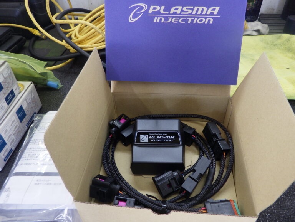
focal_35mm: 28
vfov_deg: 49.7
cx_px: 148
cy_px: 111
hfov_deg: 63.4
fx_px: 239
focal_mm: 5
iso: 250
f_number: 3.5
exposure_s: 1/60
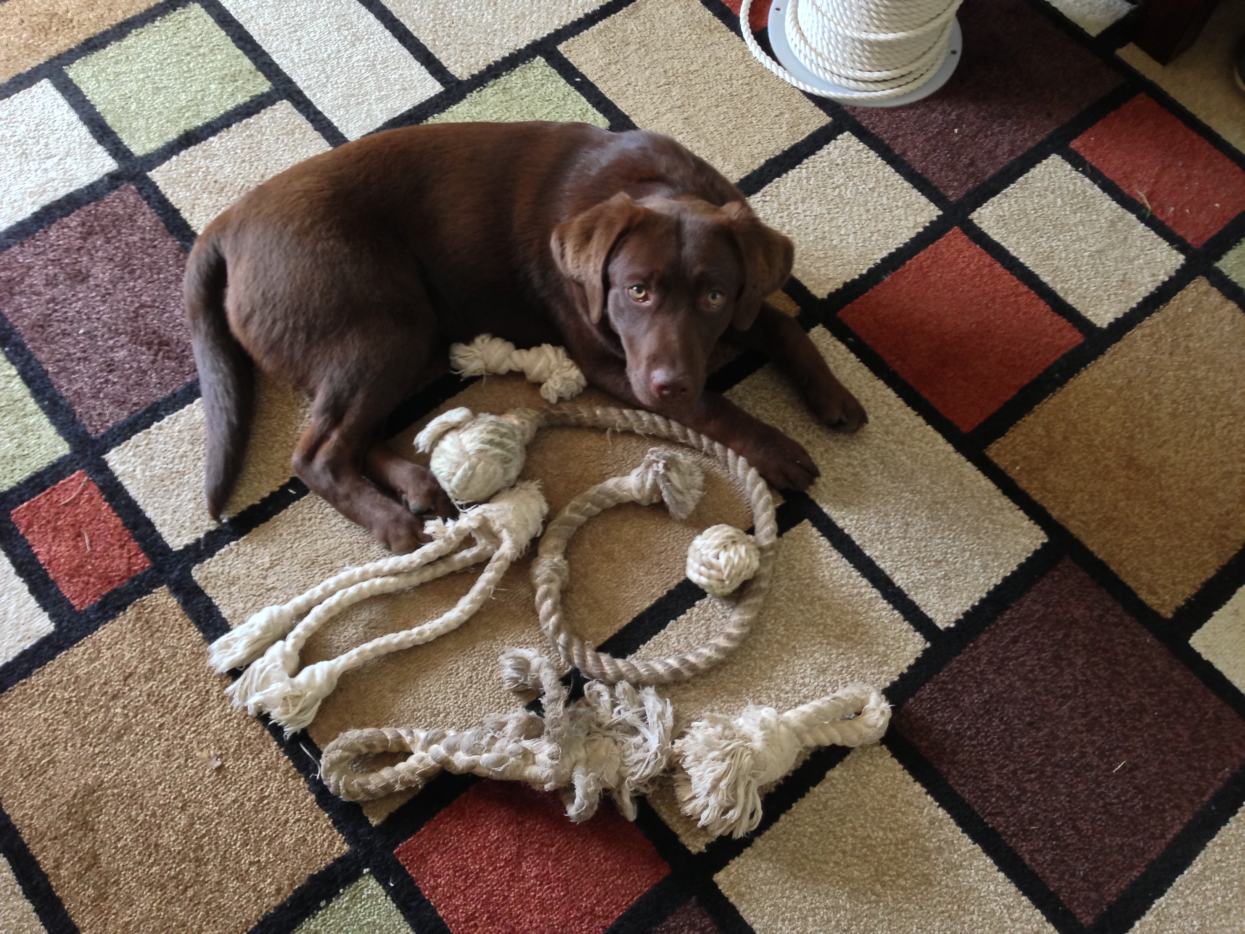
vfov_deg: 42.9
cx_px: 622
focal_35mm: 33
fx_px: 1187
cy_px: 467
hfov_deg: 55.4
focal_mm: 4.13
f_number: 2.4
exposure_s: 1/20
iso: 160
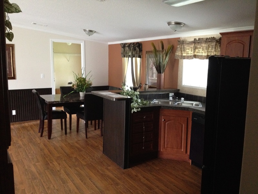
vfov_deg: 40.7
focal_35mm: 35
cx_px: 129
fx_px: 261
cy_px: 97
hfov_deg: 52.6
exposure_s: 1/20
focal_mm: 4.28
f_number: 2.4
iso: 400
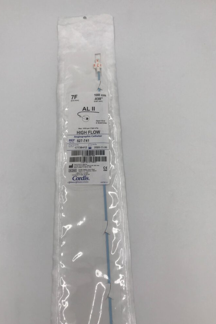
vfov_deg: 61.9
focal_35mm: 30
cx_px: 97
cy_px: 161
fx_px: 270
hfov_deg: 43.6
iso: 20
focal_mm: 3.99
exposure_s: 1/337
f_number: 1.8
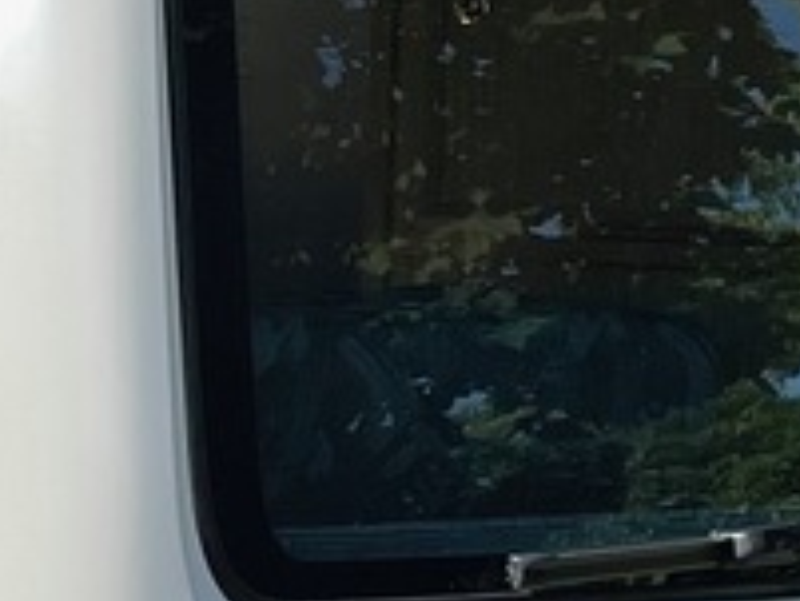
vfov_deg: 7.7
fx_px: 4486
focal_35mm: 194
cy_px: 444
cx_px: -291
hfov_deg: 10.0
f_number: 1.6
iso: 32
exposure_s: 1/4902
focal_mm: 5.1
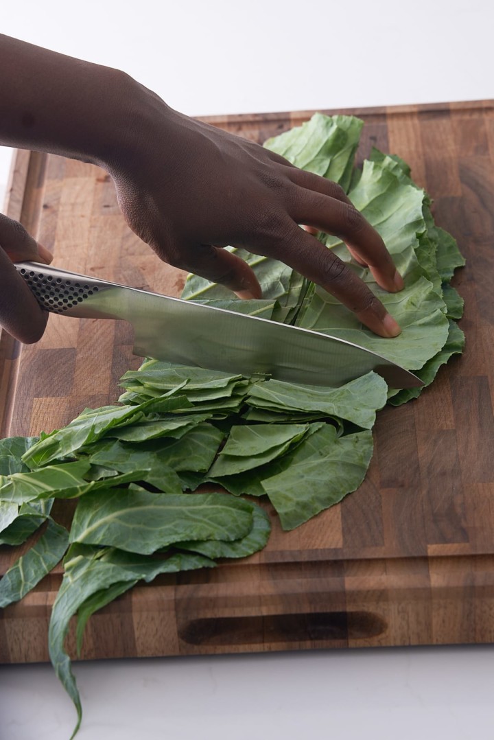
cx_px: 247
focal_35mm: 75
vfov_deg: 27.0
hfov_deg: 18.2
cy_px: 370
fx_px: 1542
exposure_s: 1/200
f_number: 7.1
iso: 160
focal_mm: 75
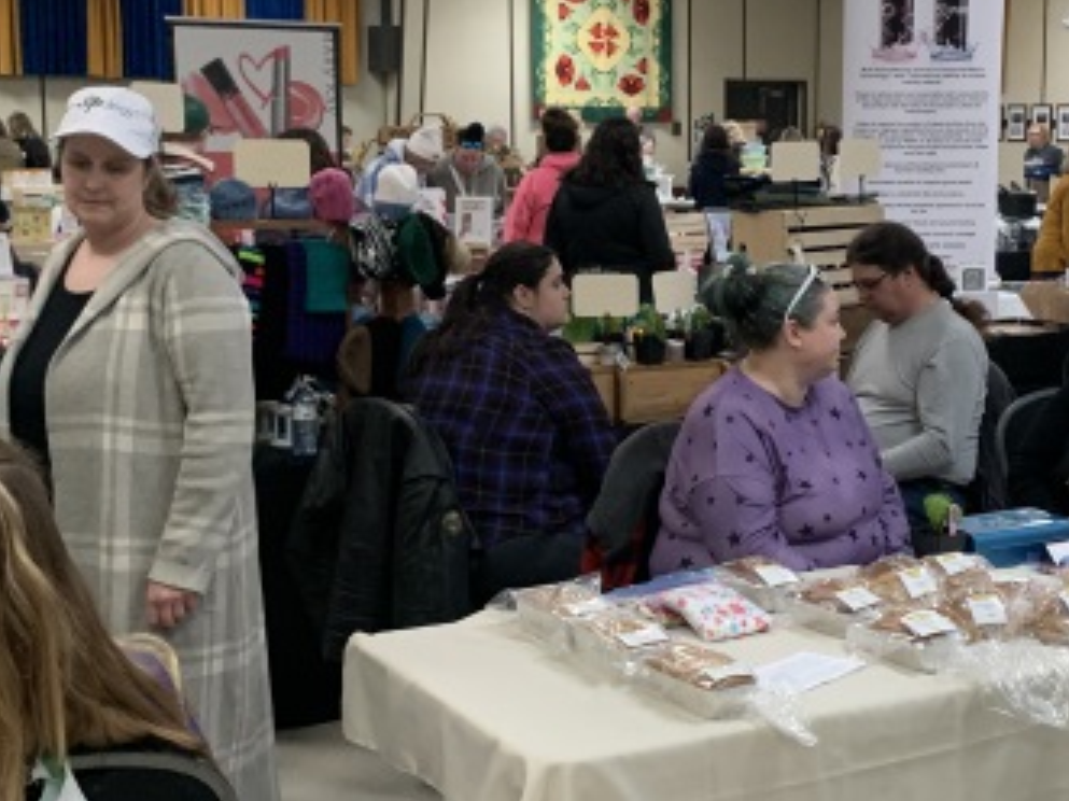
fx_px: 1821
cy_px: 373
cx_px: 788
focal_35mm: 59
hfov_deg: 32.2
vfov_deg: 24.8
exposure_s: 1/60
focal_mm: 4.25
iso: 250
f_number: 1.8
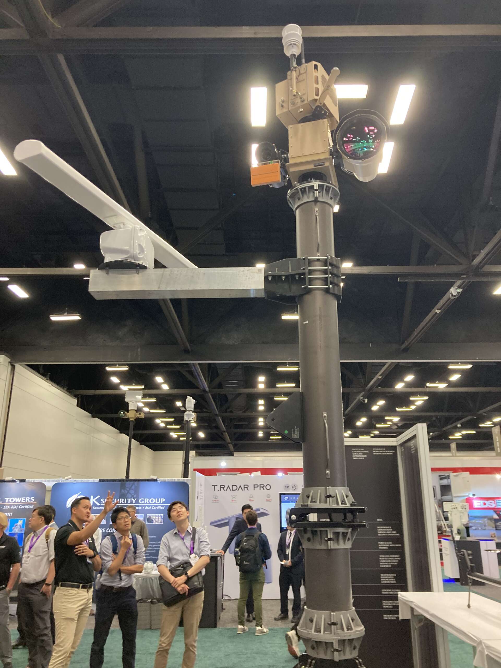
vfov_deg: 63.4
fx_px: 540
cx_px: 250
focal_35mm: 28
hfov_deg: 49.7
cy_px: 334
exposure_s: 1/60
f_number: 1.8
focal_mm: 3.99
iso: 250
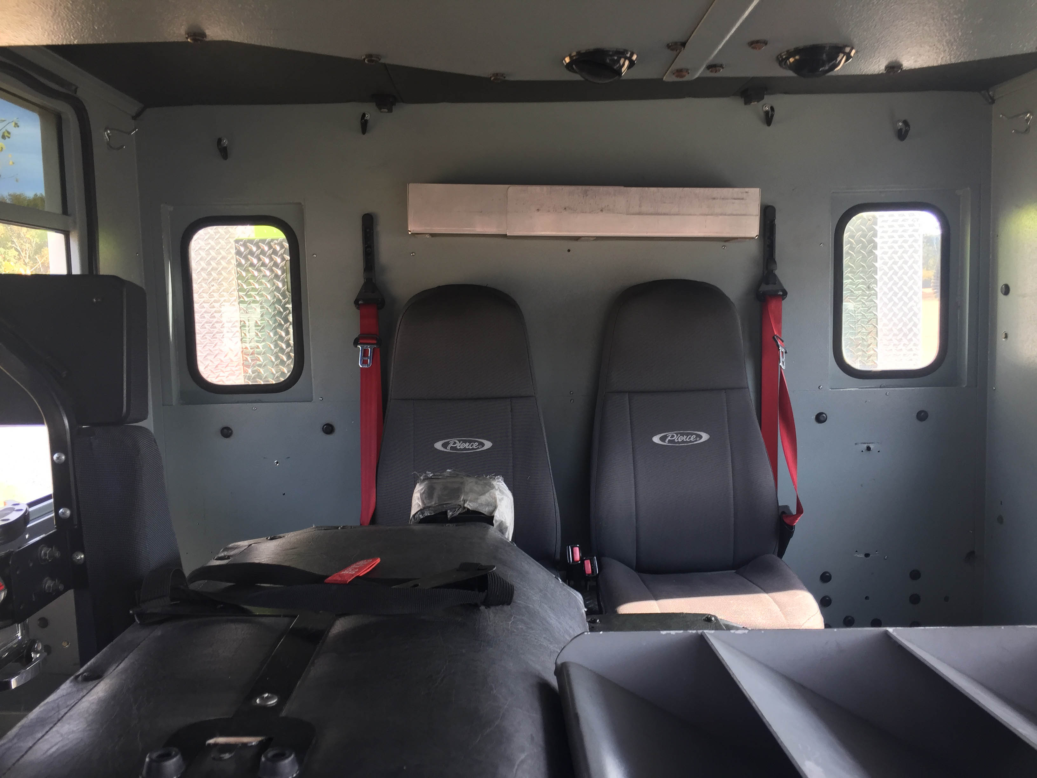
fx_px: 869
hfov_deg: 61.7
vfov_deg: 48.2
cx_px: 518
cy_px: 389
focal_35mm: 29
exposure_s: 1/60
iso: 40
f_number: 2.2
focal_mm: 4.15
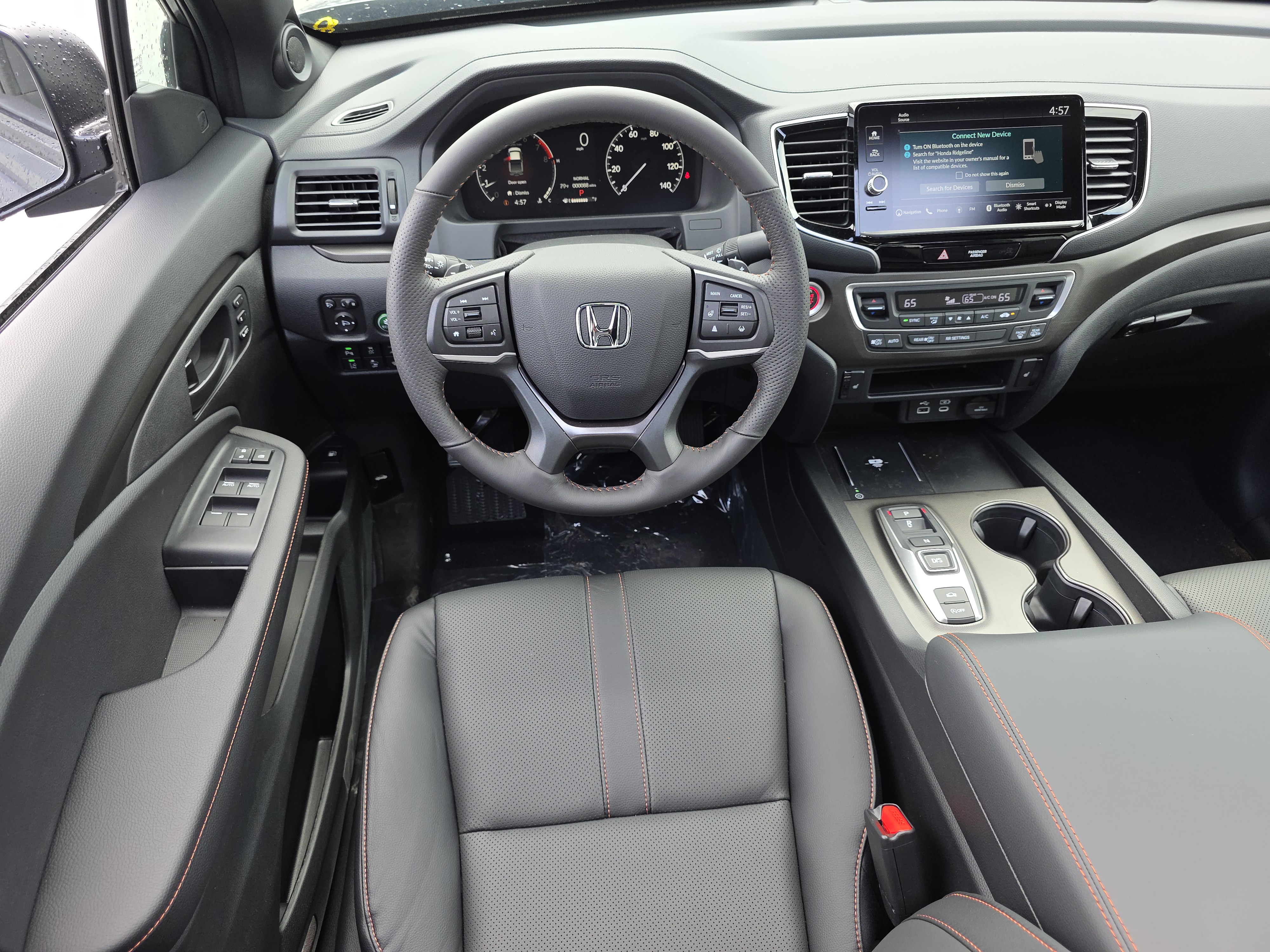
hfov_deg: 73.9
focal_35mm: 23
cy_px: 476
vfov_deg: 58.9
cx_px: 635
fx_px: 844
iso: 80
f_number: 1.7
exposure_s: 1/180
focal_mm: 6.3
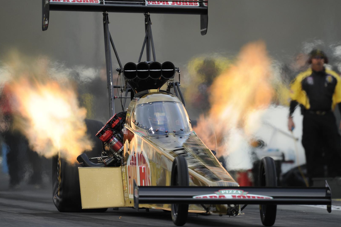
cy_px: 105
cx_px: 164
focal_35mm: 636
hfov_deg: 3.2
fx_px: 6020
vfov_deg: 2.2
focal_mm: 500
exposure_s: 1/640
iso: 800
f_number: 4.5
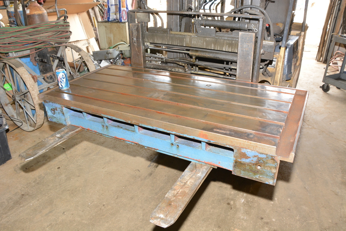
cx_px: 173
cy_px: 116
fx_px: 260
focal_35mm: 27
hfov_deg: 67.4
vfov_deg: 47.9
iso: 800
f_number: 7.1
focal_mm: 18
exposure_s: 1/60
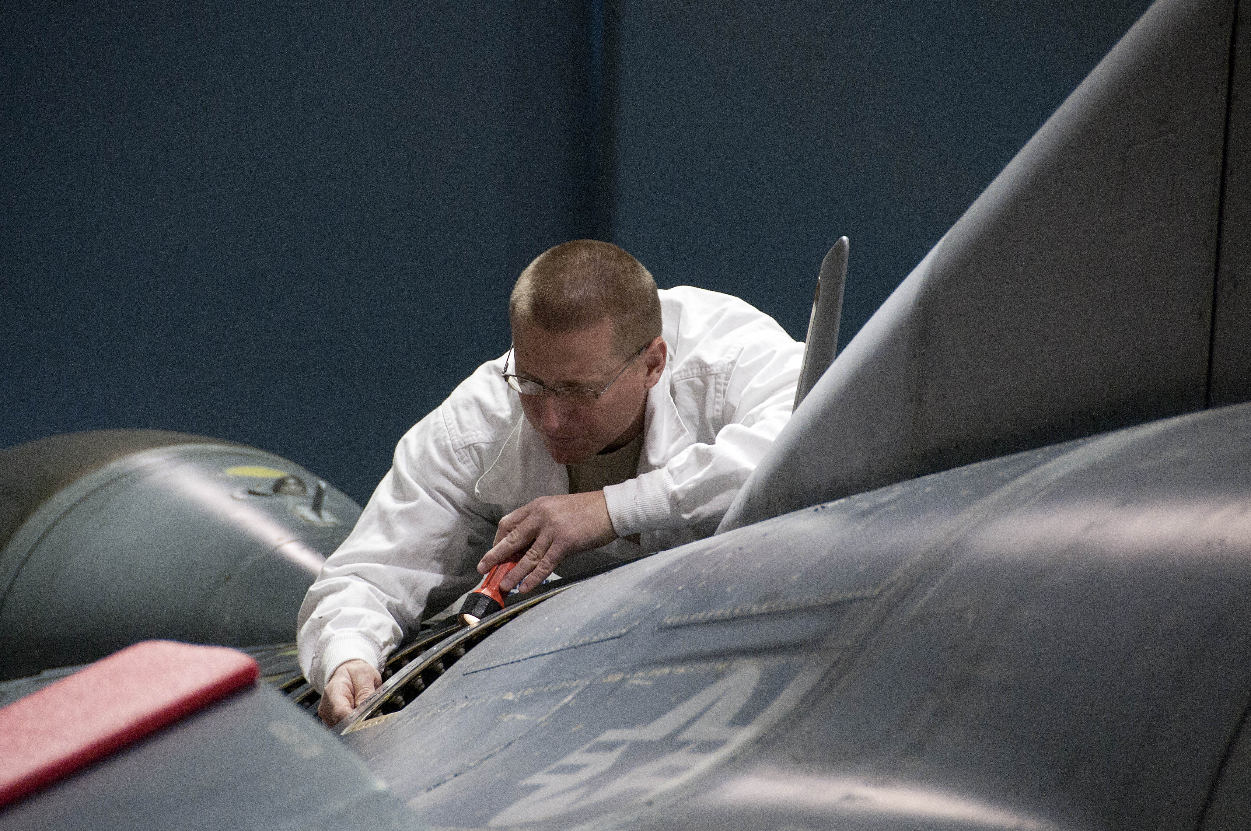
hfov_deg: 7.8
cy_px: 413
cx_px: 603
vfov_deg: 5.2
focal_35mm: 266
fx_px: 9232
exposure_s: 1/125
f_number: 5.6
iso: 1600
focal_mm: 170
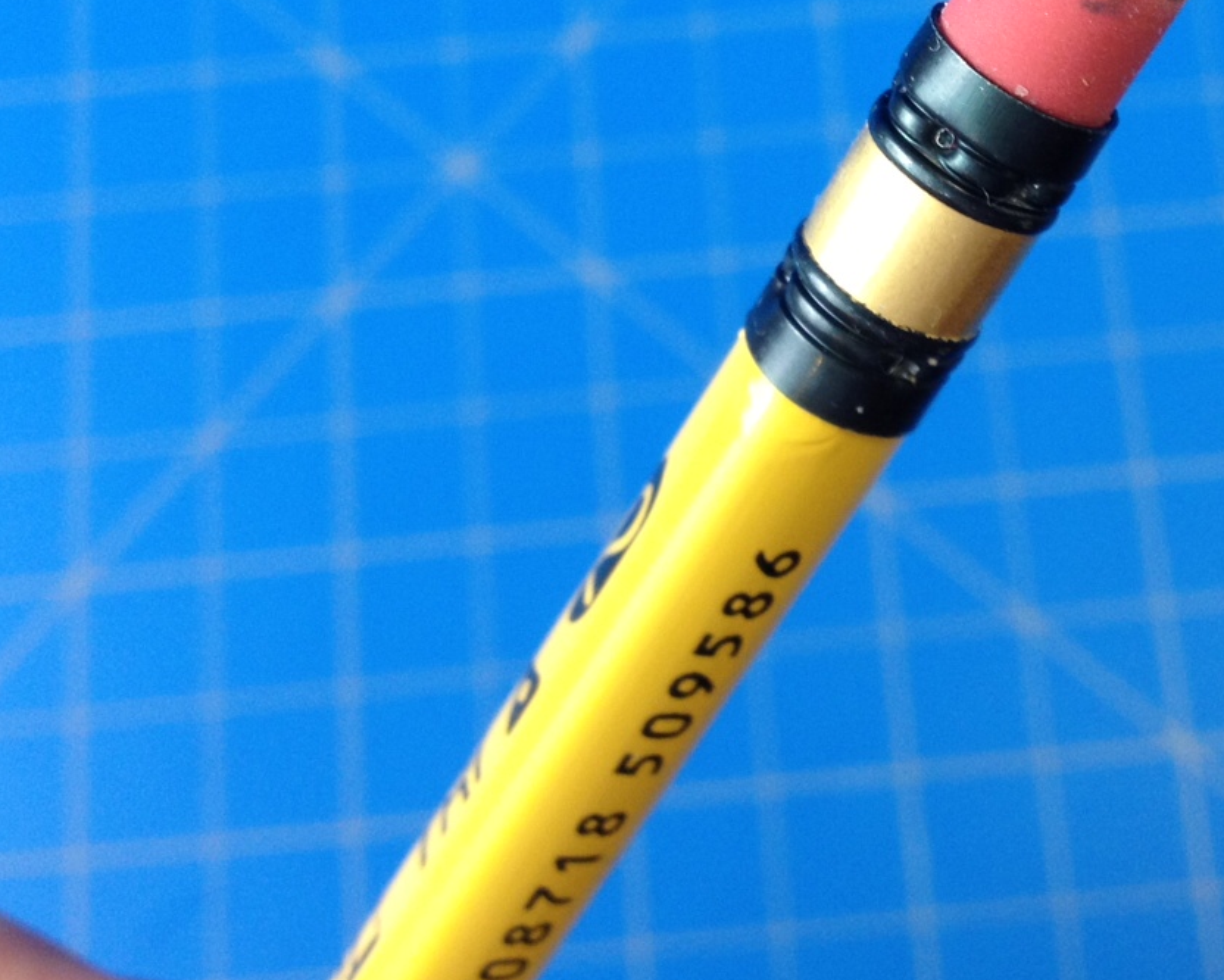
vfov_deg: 22.5
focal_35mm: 67
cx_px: 809
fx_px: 2428
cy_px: 184
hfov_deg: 28.1
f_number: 2.4
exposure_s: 1/20
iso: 100
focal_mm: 4.28
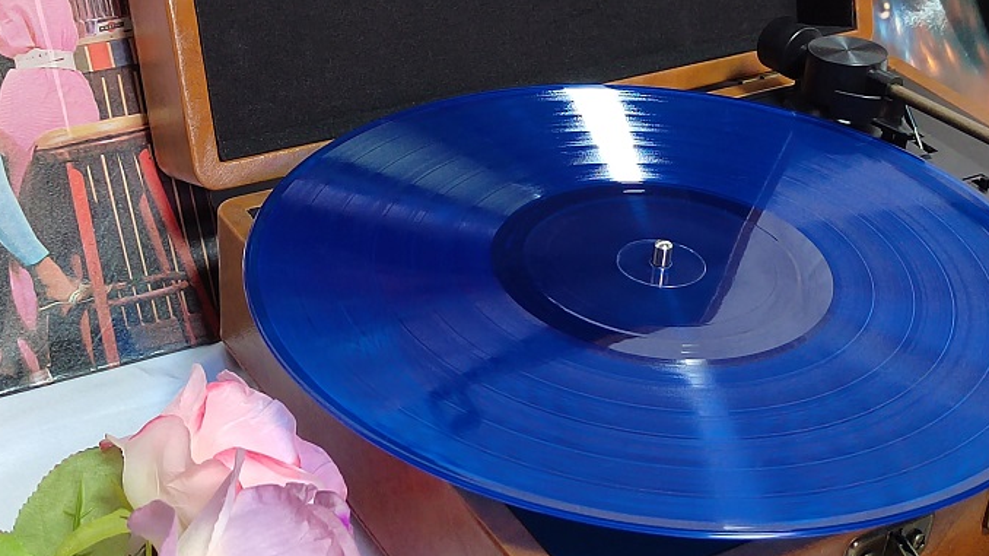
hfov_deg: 33.3
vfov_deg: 19.1
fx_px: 1652
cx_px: 493
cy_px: 260
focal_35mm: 63
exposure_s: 1/50
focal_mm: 5.52
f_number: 1.9
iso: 2759
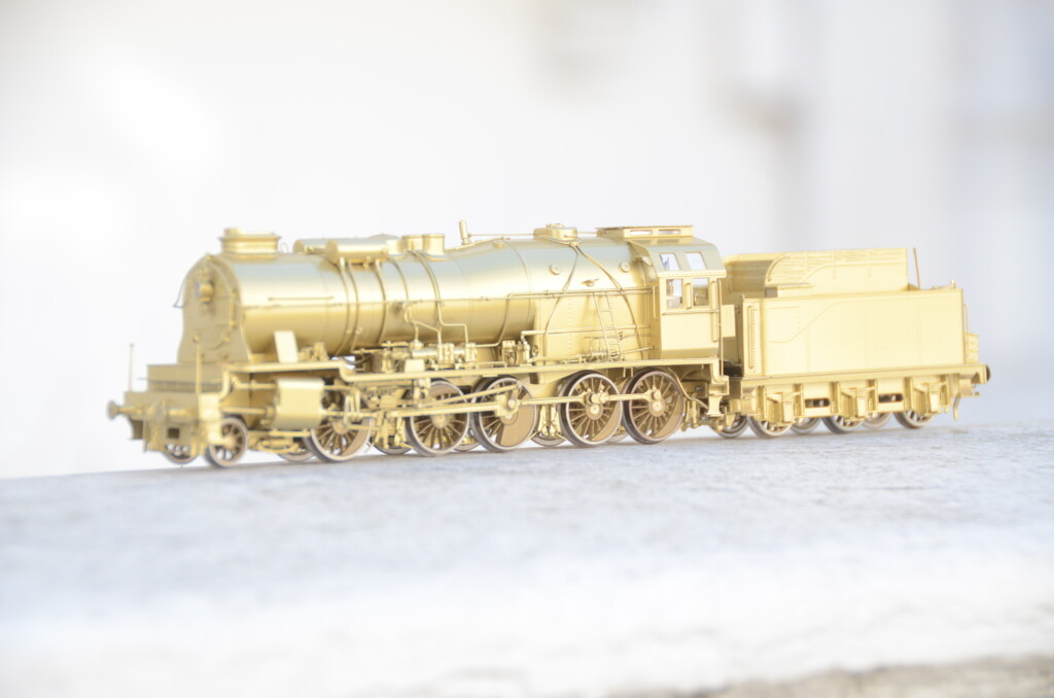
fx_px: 4601
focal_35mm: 158
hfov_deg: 13.1
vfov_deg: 8.7
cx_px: 527
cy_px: 349
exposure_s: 1/250
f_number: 5.3
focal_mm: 105
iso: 450
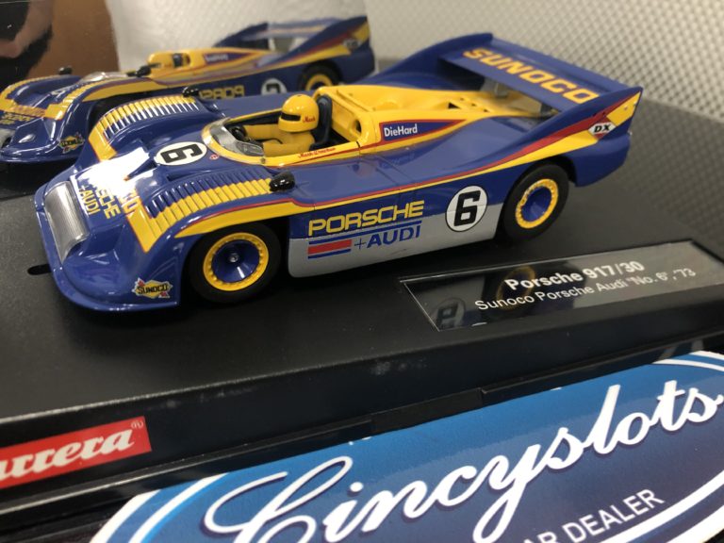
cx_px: 362
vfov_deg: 49.7
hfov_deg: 63.4
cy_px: 272
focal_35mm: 28
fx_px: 586
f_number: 1.8
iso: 80
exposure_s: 1/15
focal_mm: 3.99
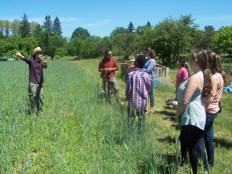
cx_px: 116
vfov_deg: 37.7
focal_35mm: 38
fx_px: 255
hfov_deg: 49.0
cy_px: 87
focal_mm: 6.3
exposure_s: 1/750
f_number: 4
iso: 80
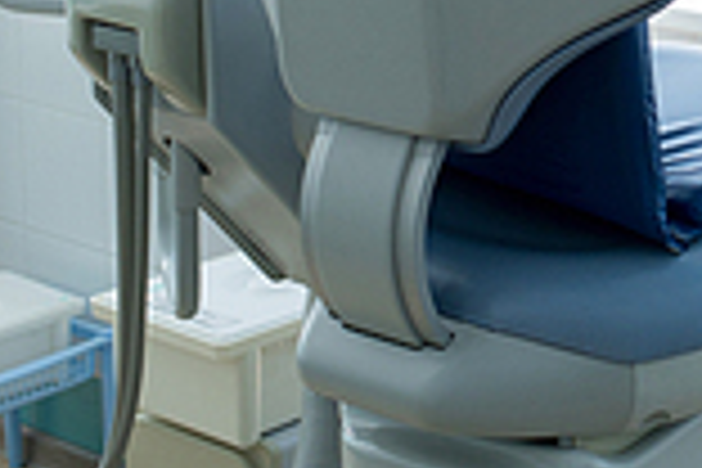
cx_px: 936
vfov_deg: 11.8
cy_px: -184
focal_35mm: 112
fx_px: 2184
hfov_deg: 17.1
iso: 400
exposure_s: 1/160
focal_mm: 35
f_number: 4
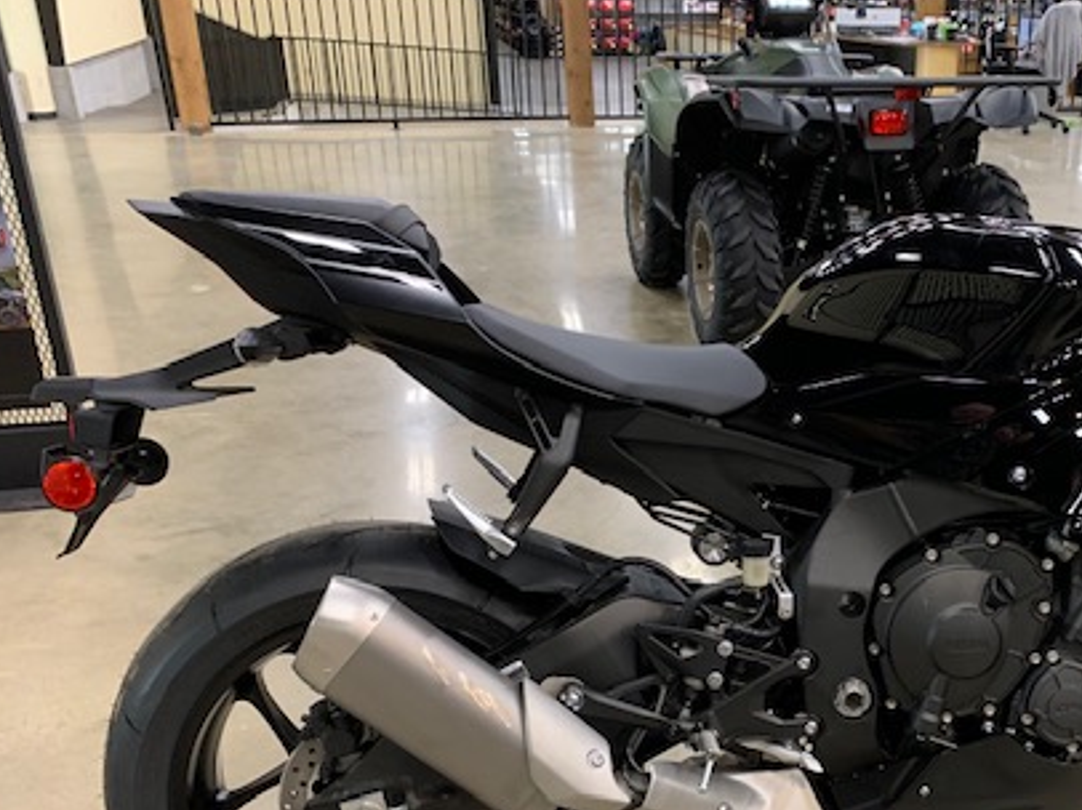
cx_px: 810
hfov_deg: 44.3
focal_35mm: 41
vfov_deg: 34.5
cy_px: 581
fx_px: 1281
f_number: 1.8
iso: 400
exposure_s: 1/60
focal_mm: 4.25
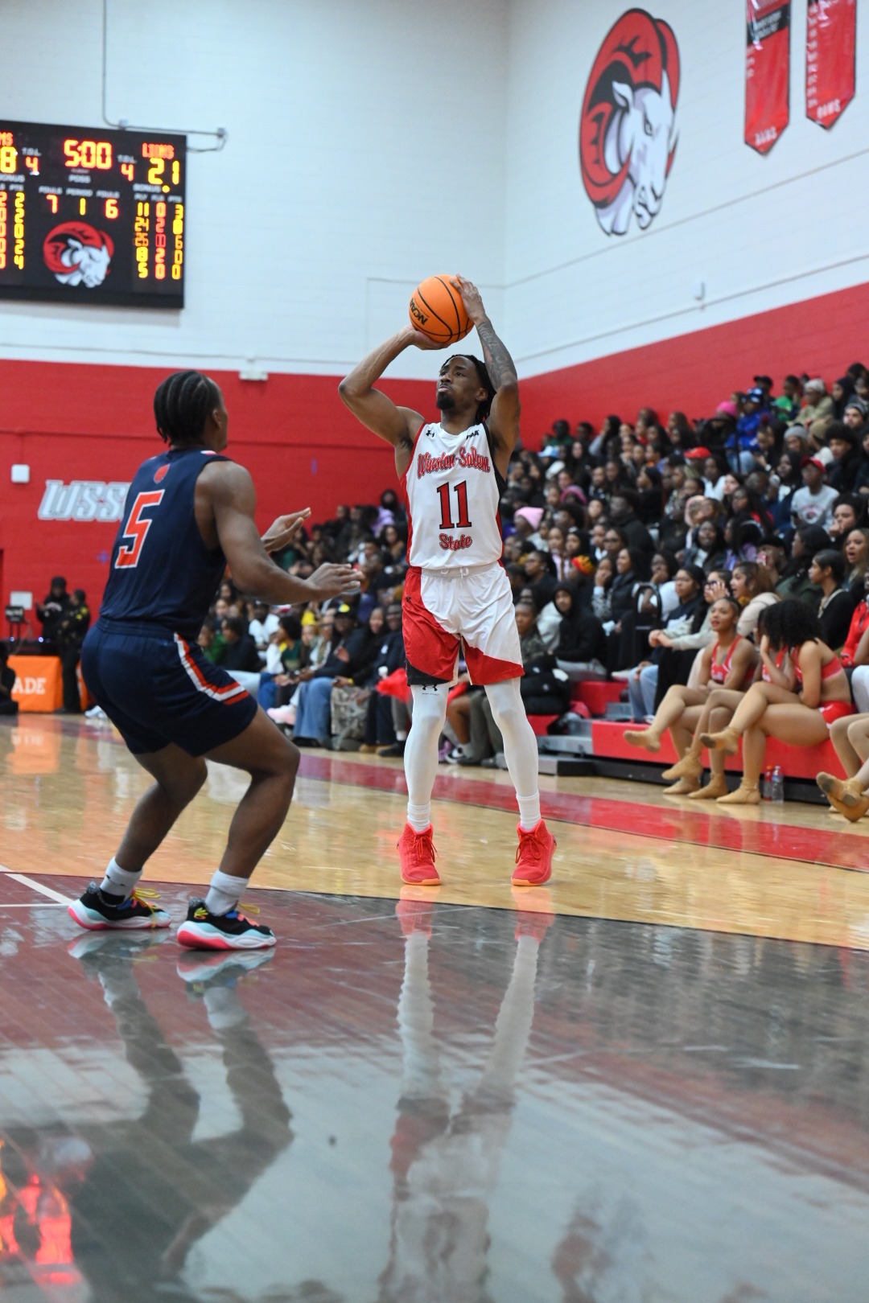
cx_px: 434
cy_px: 652
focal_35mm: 70
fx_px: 2534
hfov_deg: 19.5
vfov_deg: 28.8
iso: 6400
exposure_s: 1/1250
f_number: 2.8
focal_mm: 70
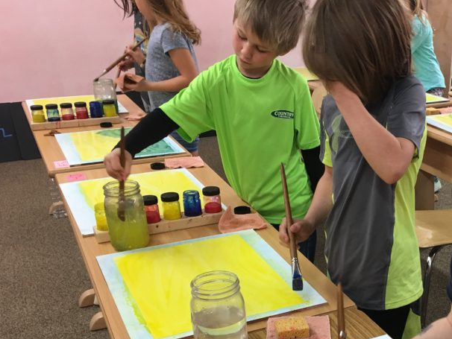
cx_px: 368
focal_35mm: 49
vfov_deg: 28.8
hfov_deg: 37.4
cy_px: 285
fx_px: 640
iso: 40
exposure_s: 1/15
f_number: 2.2
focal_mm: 4.15
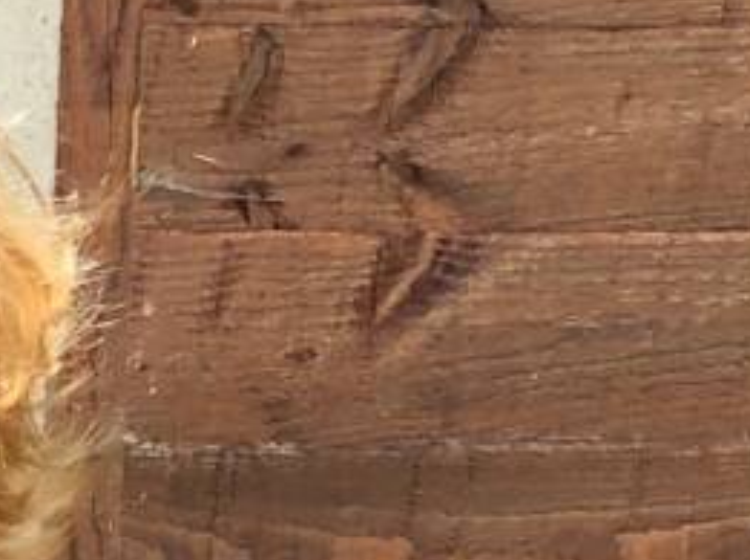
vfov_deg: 6.6
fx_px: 4760
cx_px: -1784
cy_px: 997
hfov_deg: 7.5
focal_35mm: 220
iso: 20
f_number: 1.8
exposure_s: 1/155
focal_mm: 3.99
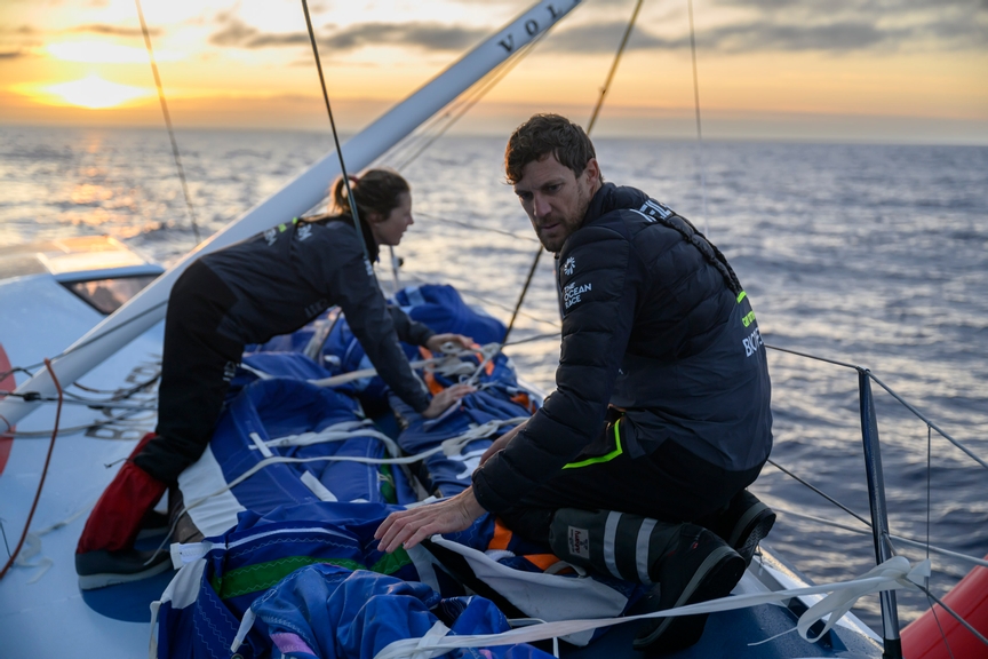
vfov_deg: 28.6
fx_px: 1290
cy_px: 330
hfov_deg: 41.9
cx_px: 494
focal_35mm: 47
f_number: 2.8
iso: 400
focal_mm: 47
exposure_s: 1/640
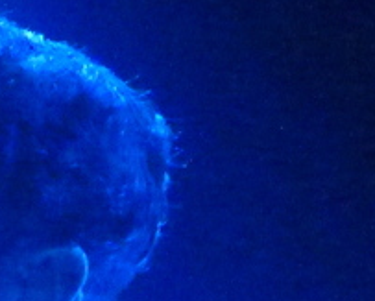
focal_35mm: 663
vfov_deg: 2.3
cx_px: -70
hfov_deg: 2.9
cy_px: 491
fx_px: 7369
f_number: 5.3
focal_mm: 20.6
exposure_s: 1/320
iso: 3200
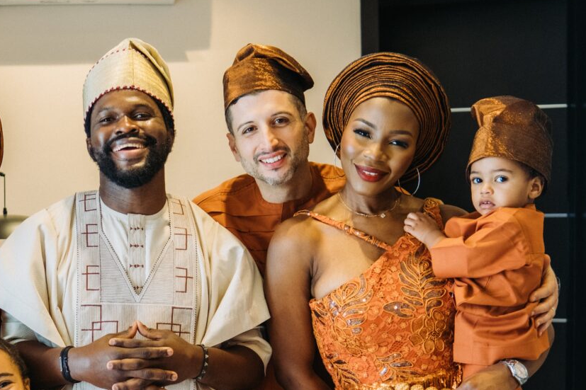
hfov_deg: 30.3
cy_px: 275
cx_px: 128
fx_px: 1058
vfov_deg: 20.8
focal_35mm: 65
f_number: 2
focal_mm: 23
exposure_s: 1/125
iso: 640
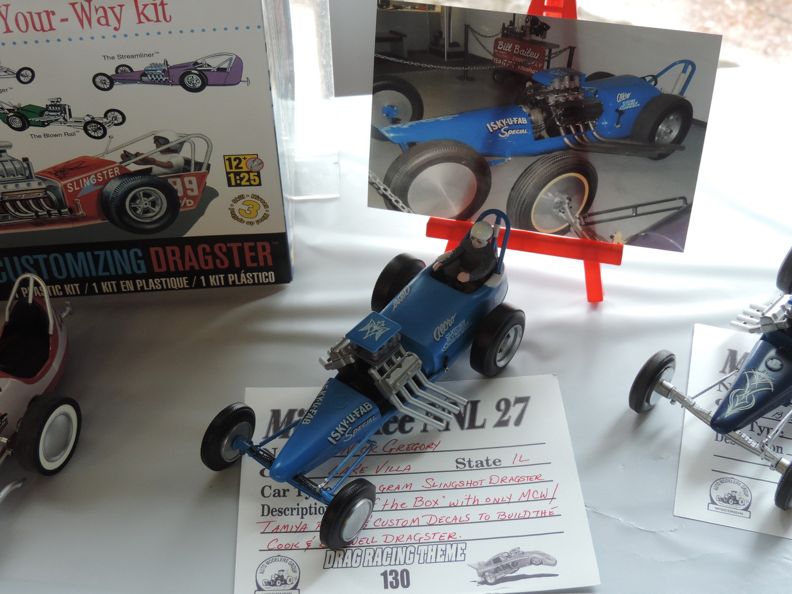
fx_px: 1075
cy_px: 297
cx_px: 396
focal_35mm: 47
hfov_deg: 40.4
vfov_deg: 30.9
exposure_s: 1/50
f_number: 3.5
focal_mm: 8.3
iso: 320
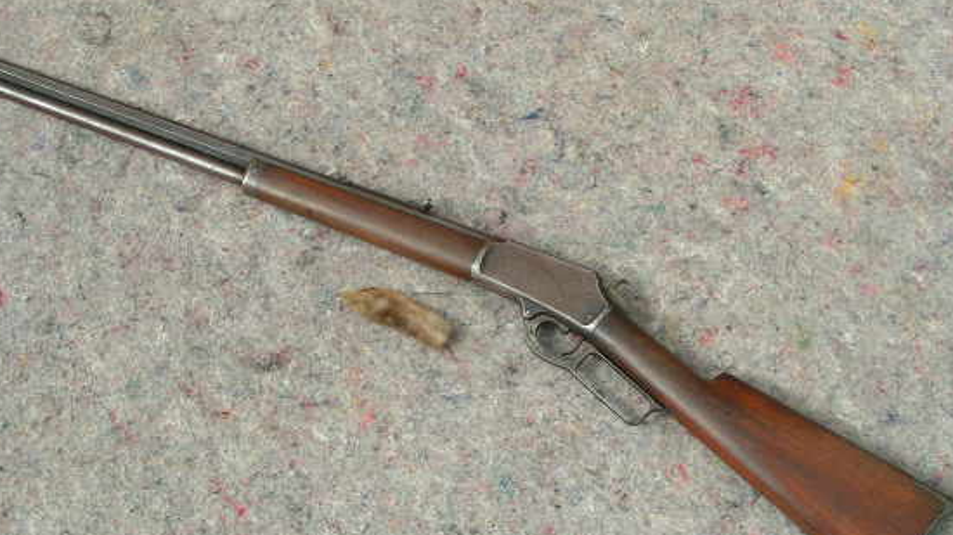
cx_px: 444
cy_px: 298
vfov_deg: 23.0
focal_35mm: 52
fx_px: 1314
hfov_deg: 39.9
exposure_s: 1/100
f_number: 4.5
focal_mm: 6.3
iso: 50
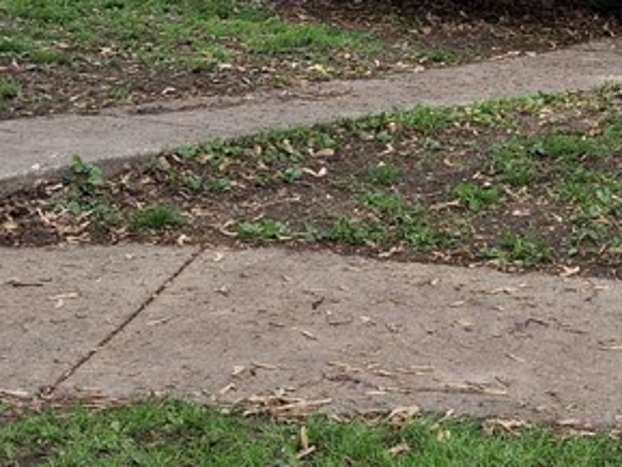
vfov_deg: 15.8
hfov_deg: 21.0
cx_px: 514
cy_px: 17
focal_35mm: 92
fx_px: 1654
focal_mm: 3.98
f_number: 1.8
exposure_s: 1/233
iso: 25
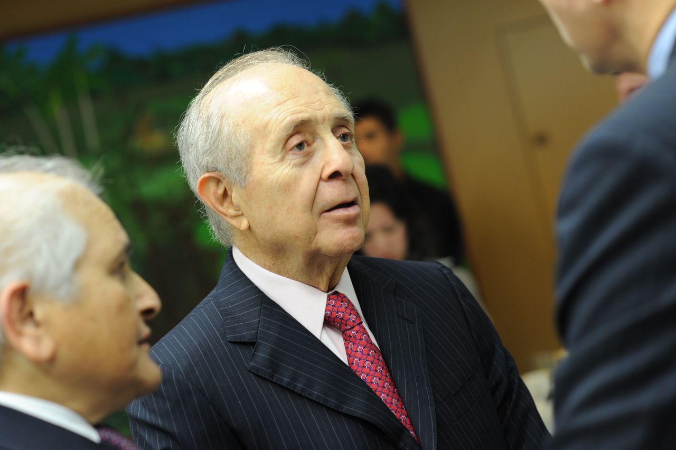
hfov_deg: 23.9
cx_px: 338
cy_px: 225
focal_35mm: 85
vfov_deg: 16.1
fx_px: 1595
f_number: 3.5
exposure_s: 1/80
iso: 1000
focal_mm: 85
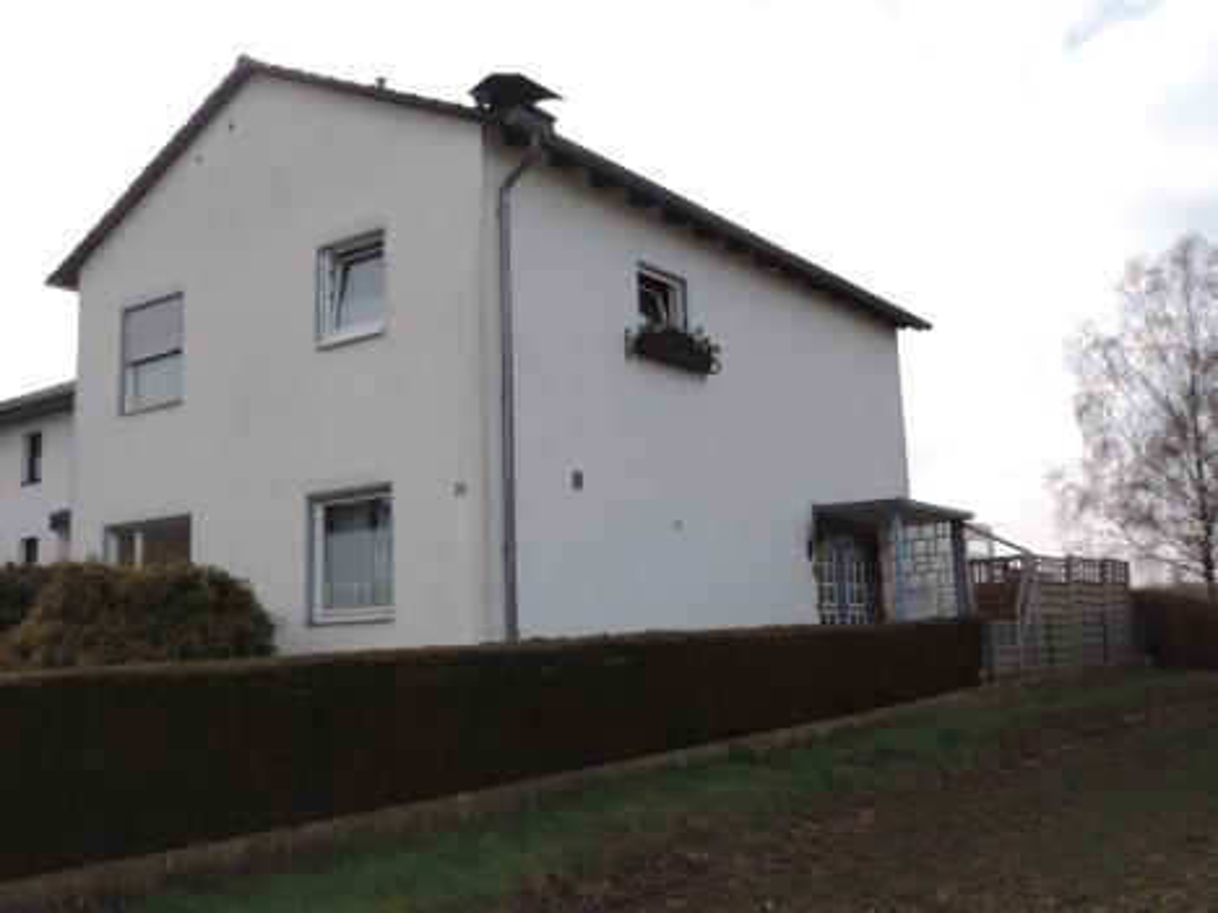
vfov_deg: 40.7
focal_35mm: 35
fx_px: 1232
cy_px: 456
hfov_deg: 52.6
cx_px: 609
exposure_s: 1/1250
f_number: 3.3
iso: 125
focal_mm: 6.2
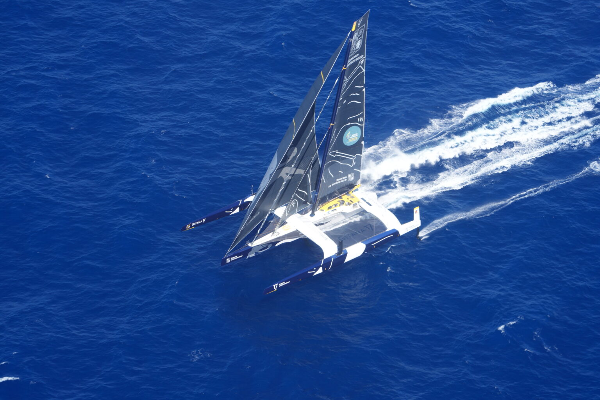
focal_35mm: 135
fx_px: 2250
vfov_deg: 10.2
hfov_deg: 15.2
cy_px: 200
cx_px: 300
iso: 200
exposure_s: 1/400
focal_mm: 135
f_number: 8
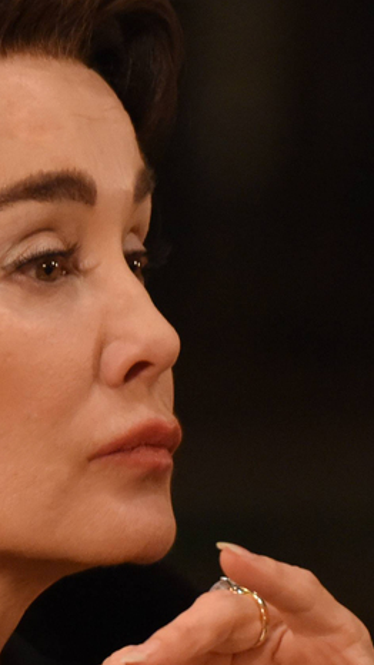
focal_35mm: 921
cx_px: 158
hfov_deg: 1.3
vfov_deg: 2.3
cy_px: 616
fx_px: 16243
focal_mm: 200
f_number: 4
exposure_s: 1/100
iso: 3200
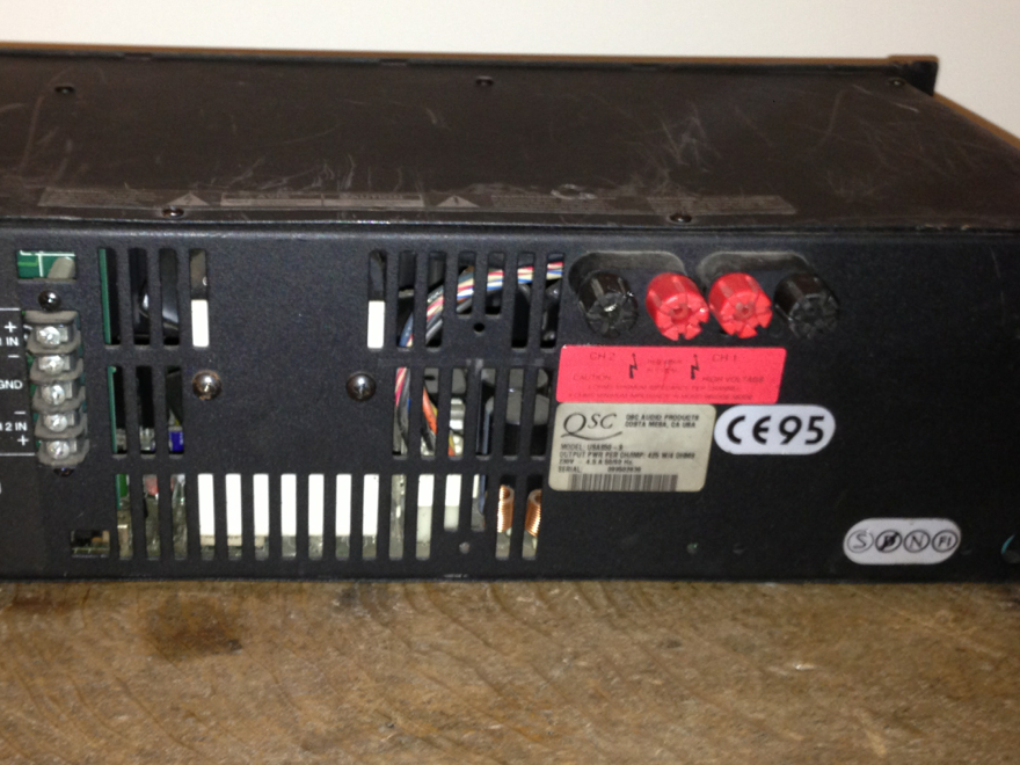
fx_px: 1414
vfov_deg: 30.3
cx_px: 373
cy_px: 414
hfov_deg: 39.4
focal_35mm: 48
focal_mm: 4.13
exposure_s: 1/16
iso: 125
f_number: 2.4
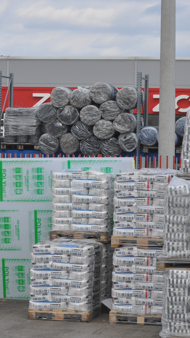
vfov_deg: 14.8
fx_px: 1297
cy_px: 188
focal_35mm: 145
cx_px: 23
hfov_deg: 8.4
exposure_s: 1/320
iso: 200
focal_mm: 55
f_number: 9
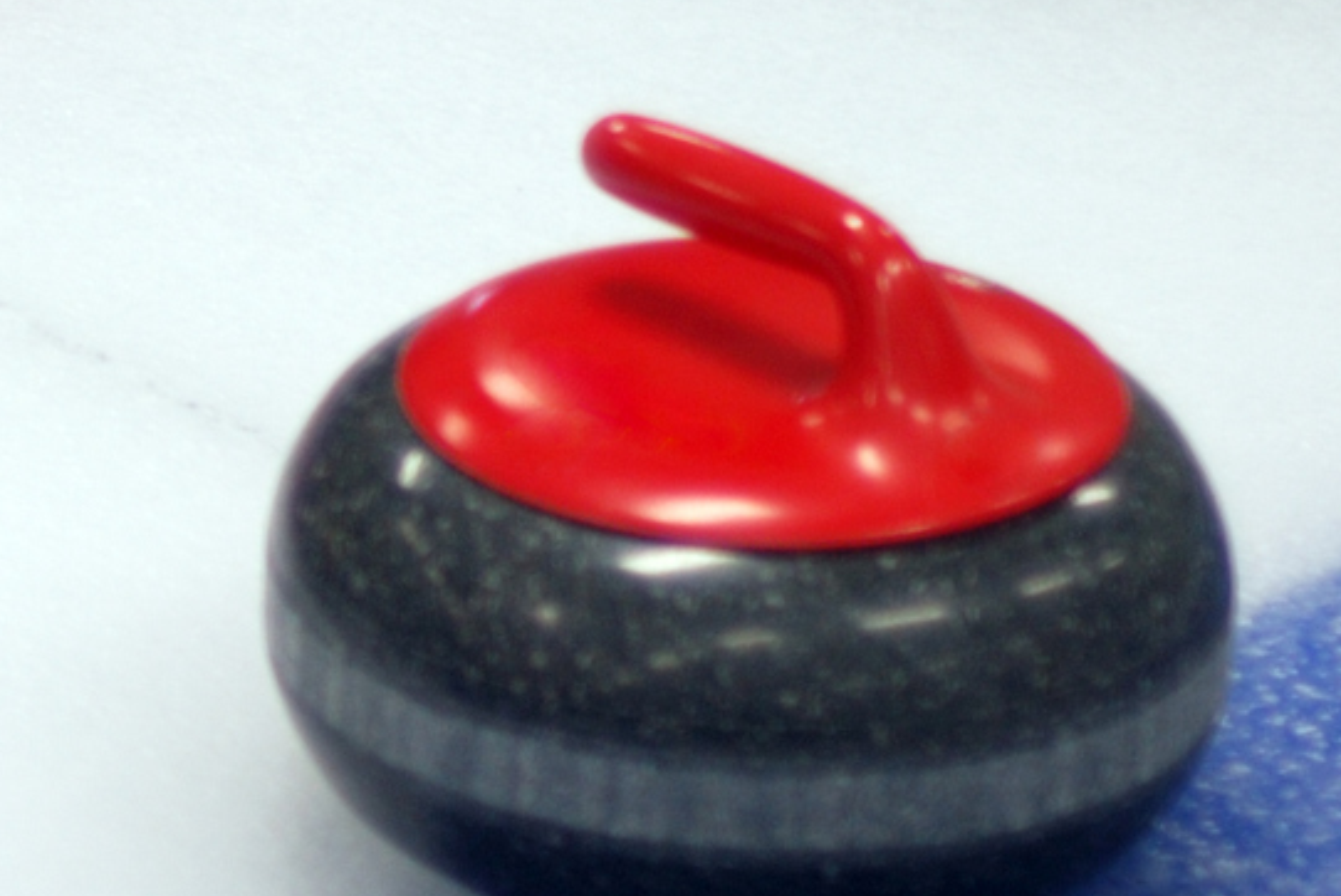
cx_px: -549
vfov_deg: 4.7
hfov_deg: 6.9
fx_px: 10920
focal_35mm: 293
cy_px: 131
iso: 100
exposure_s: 1/60
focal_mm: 50
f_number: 2
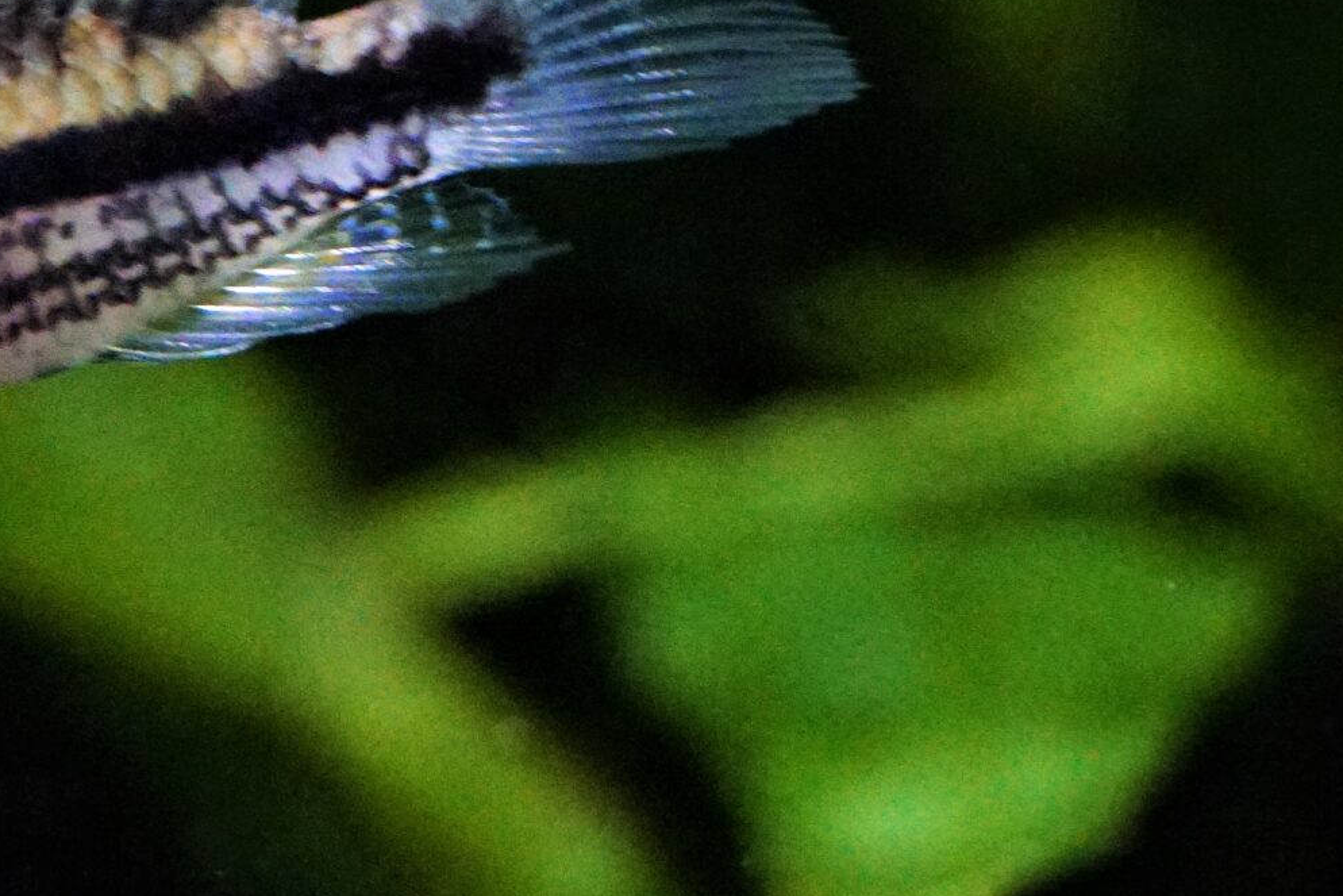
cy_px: 249
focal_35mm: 521
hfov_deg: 3.9
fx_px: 19448
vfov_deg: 2.6
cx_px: -155
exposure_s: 1/200
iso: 12800
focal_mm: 135
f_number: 5.6
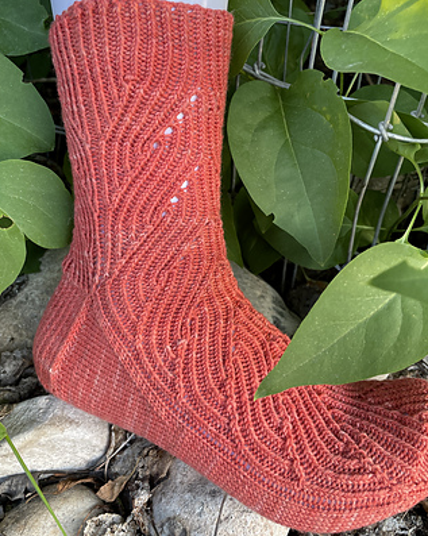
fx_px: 507
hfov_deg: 45.7
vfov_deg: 55.7
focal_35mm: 32
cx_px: 211
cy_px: 269
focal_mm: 4.2
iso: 125
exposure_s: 1/112
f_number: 1.6
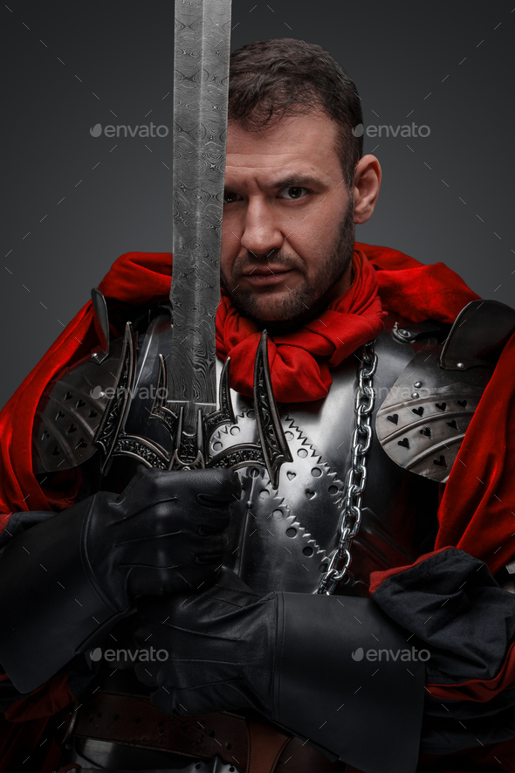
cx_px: 258
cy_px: 386
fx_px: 1438
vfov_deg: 30.1
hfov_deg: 20.3
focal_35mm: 67
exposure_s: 1/160
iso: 160
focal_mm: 67
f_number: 8
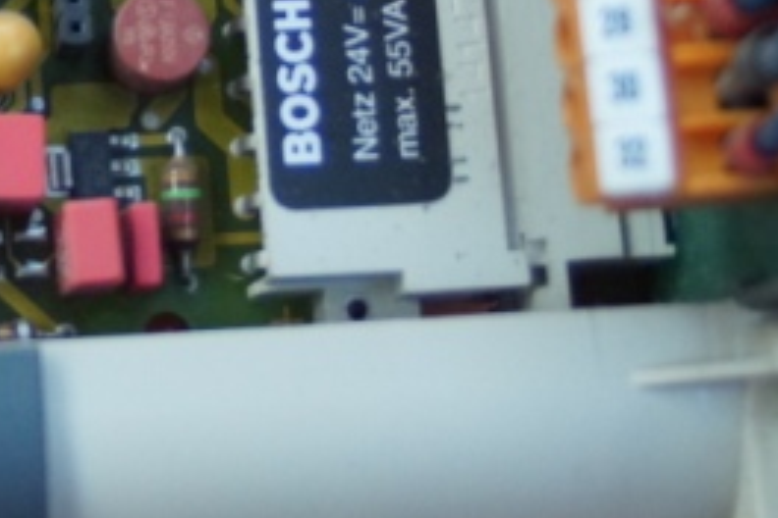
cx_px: -283
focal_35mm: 163
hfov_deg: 12.2
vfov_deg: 8.3
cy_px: -141
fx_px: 3522
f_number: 4
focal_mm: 28
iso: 800
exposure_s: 1/160
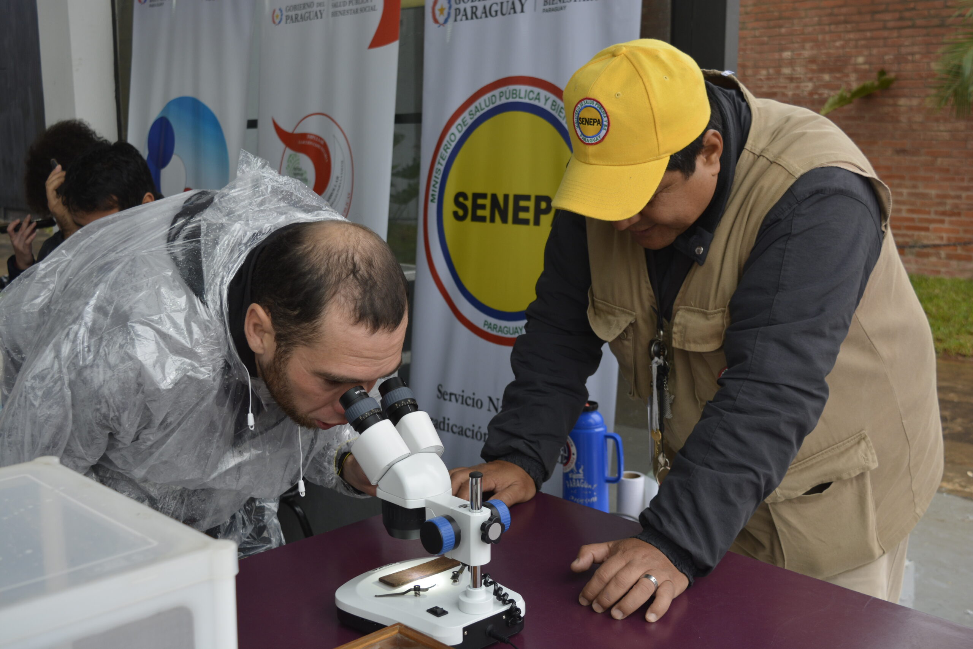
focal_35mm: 44
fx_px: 1176
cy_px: 324
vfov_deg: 30.9
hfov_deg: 45.0
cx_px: 486
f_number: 5.6
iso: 280
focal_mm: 29
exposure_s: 1/125
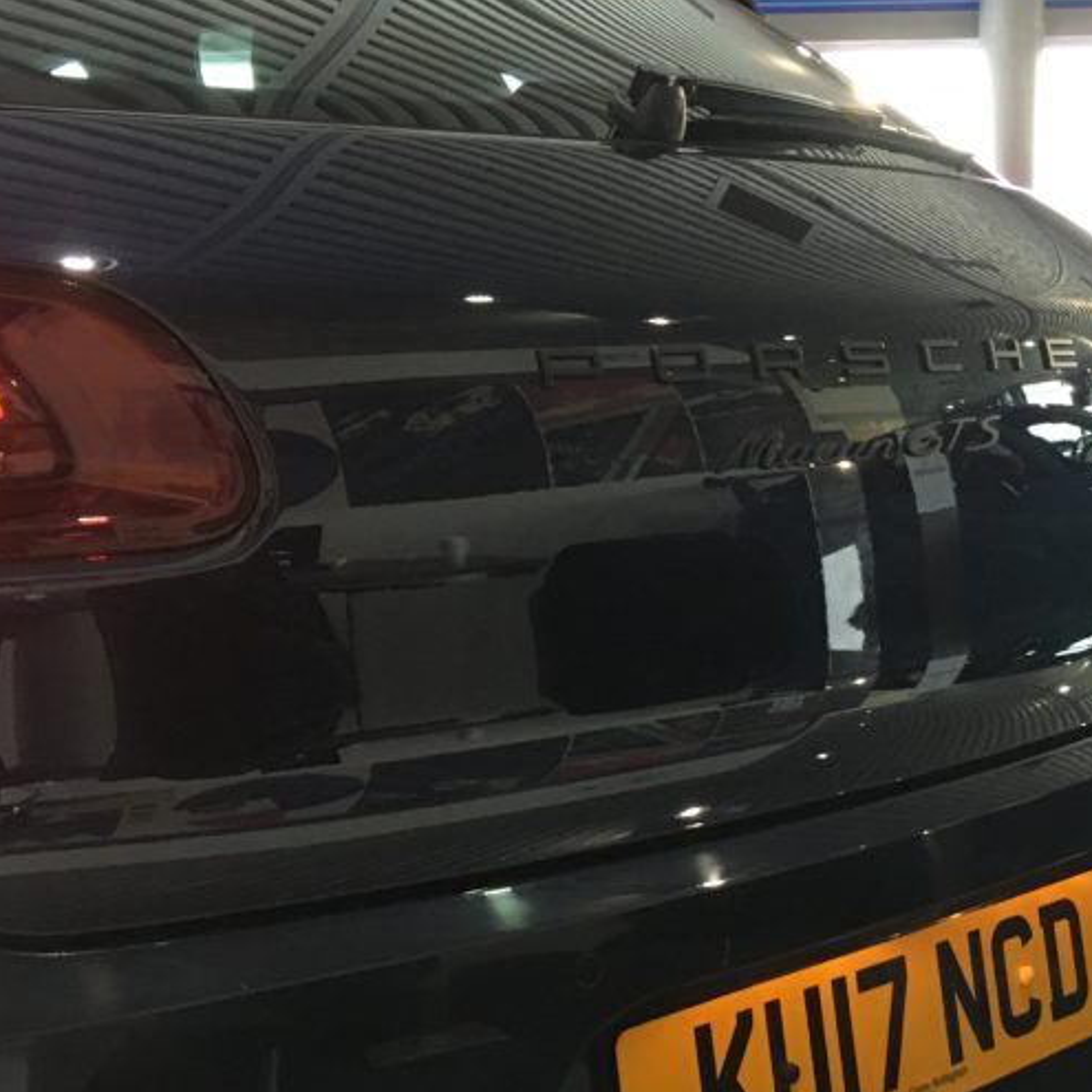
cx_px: 558
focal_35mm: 53
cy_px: 545
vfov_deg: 32.2
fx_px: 1892
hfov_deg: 32.2
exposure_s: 1/25
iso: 200
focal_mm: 4.15
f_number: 2.2
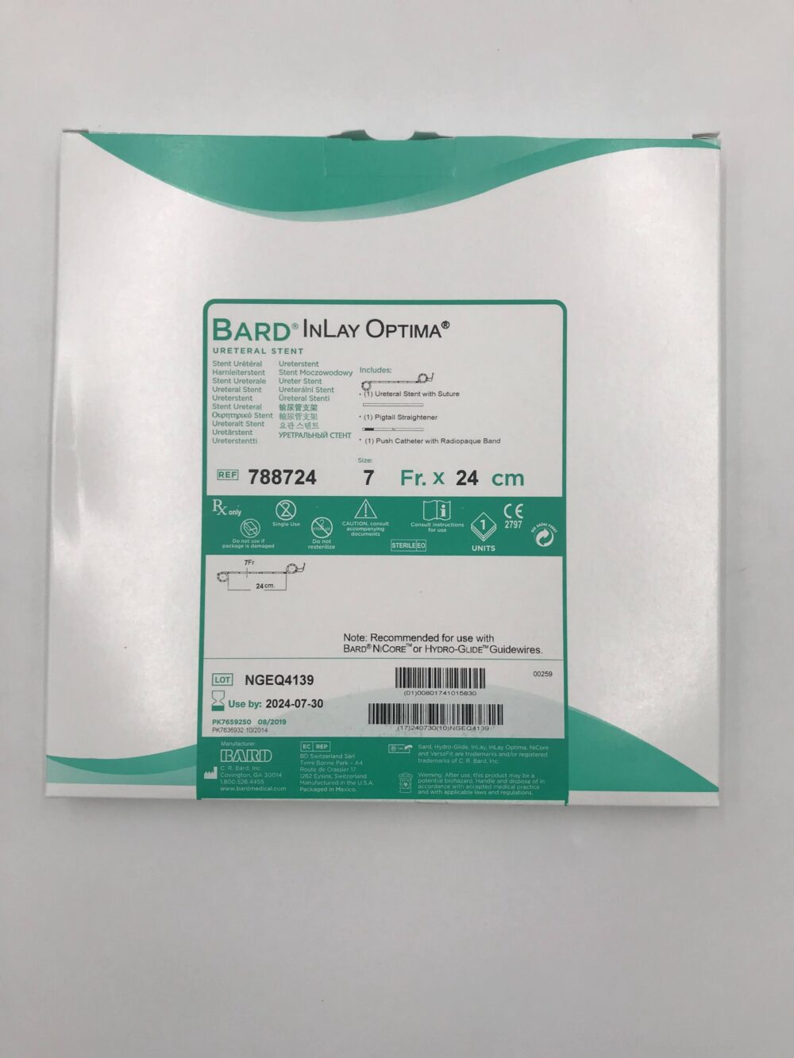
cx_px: 397
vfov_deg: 63.4
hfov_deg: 49.8
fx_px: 856
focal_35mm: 28
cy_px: 529
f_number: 1.8
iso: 20
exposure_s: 1/343
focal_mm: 3.99
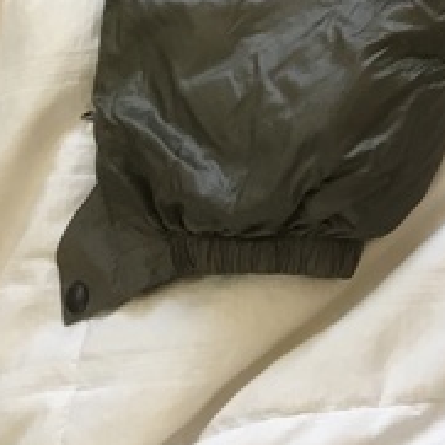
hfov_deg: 15.3
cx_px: 638
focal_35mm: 106
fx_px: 1542
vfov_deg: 13.8
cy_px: -460
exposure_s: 1/30
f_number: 2.2
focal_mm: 4.15
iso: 40
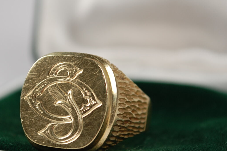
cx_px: 84
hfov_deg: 14.3
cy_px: 98
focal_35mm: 144
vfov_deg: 9.5
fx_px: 906
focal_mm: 55
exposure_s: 1/160
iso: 200
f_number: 6.3
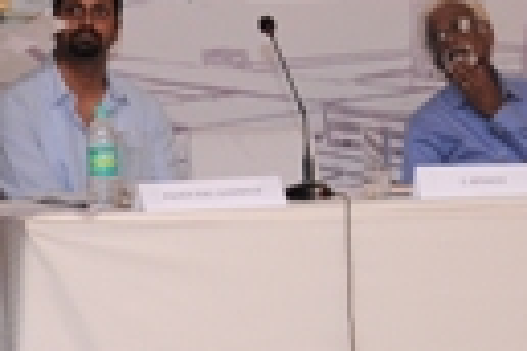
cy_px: 73
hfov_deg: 13.9
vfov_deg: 9.4
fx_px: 2137
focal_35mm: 146
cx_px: 466
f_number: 5.6
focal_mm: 28
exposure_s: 1/60
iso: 800
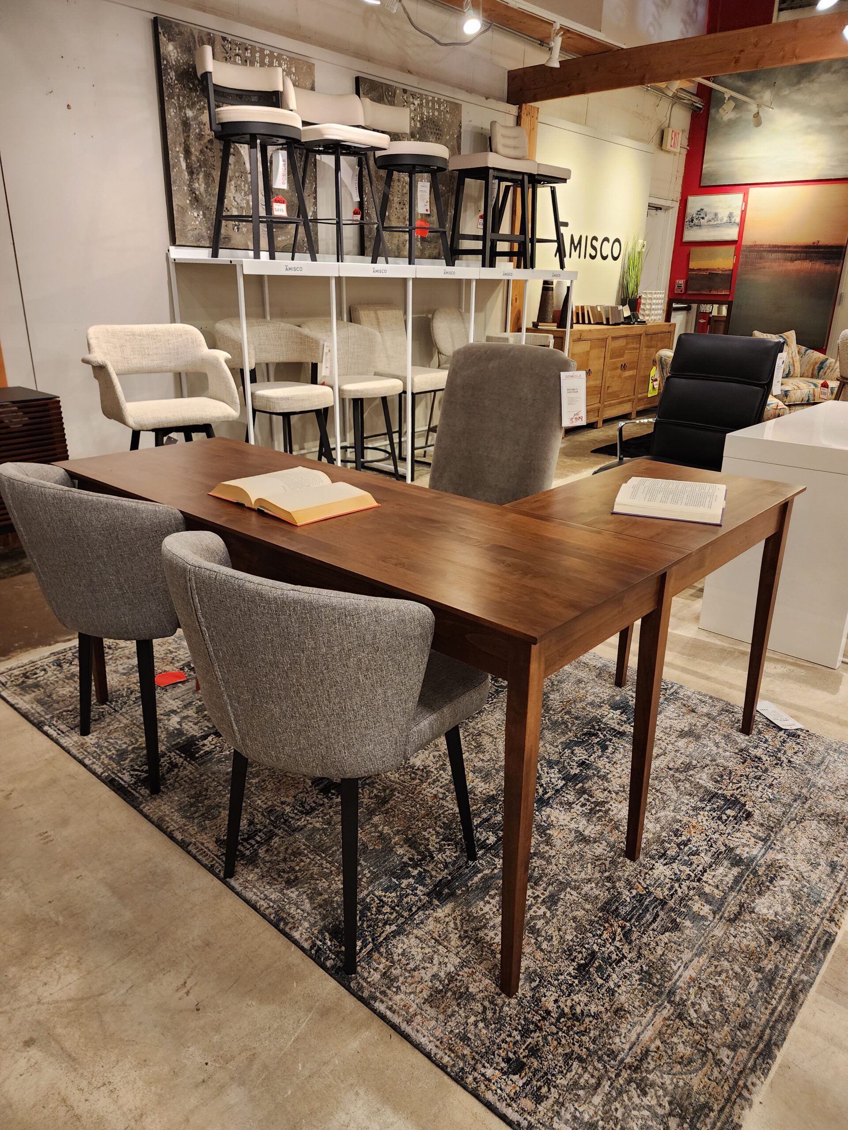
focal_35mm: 23
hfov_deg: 58.9
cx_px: 424
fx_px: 751
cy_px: 565
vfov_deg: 73.9
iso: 400
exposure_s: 1/120
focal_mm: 6.4
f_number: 1.8
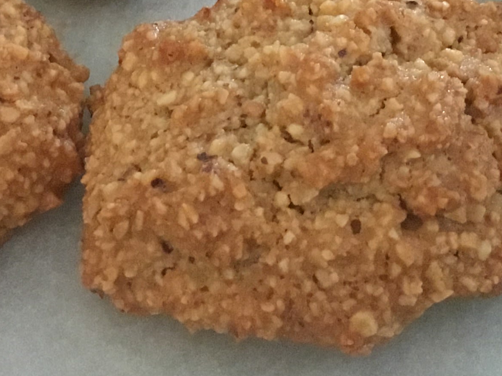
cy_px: -110
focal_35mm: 86
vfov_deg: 16.3
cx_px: 255
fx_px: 1247
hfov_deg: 22.8
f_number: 2.4
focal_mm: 3.3
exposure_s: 1/17
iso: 320
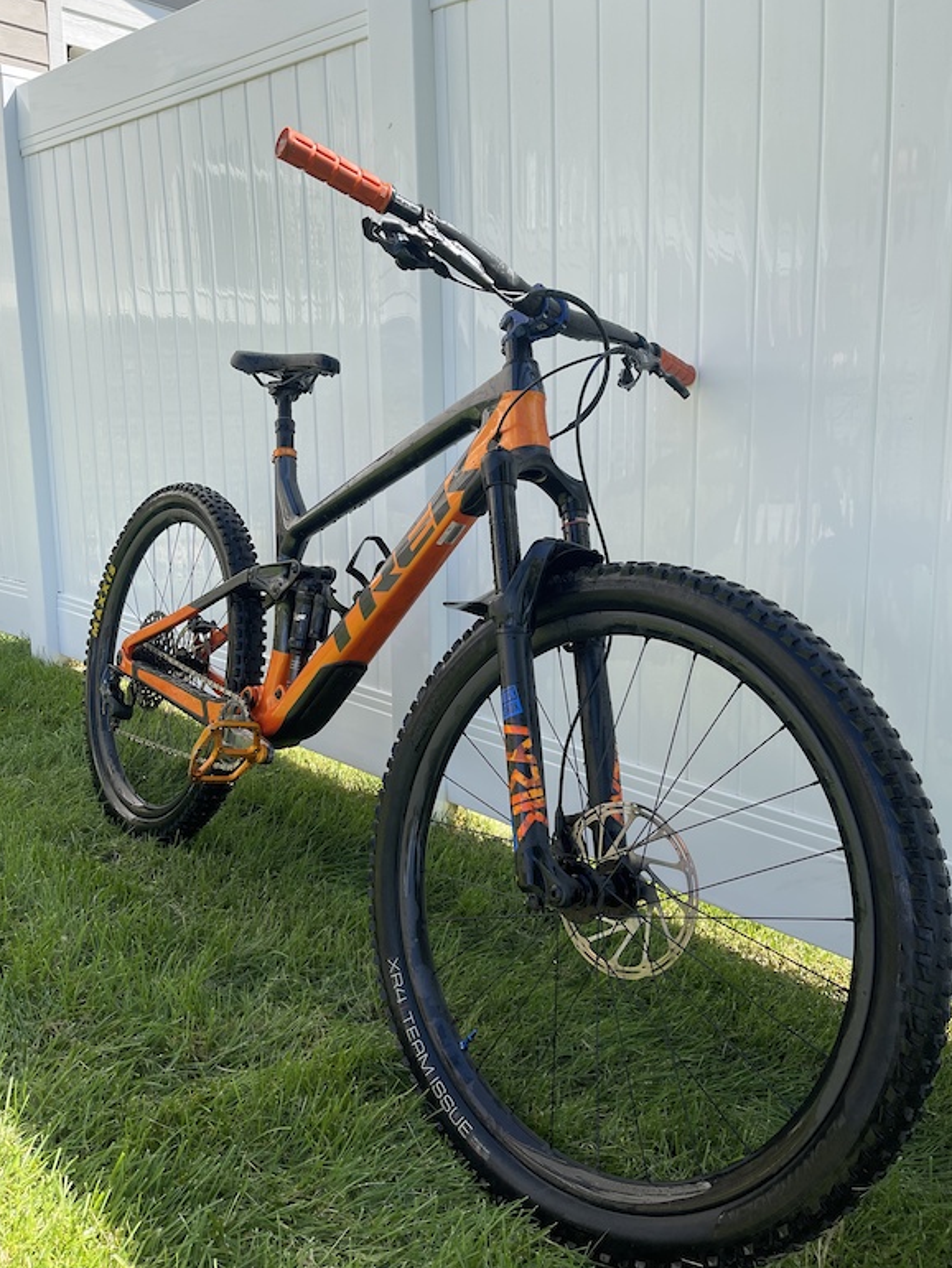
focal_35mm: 27
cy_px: 614
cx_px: 474
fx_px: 990
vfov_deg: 65.3
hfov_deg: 51.4
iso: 32
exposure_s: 1/1164
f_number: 1.6
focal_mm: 5.1
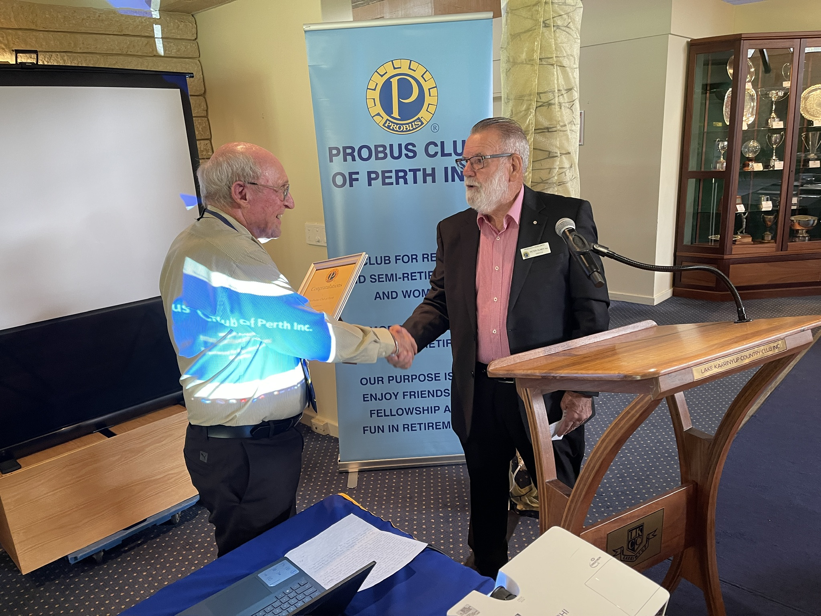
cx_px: 410
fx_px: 593
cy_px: 308
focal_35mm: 25
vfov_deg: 54.9
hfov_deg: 69.4
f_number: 1.6
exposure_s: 1/50
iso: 200
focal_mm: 5.1
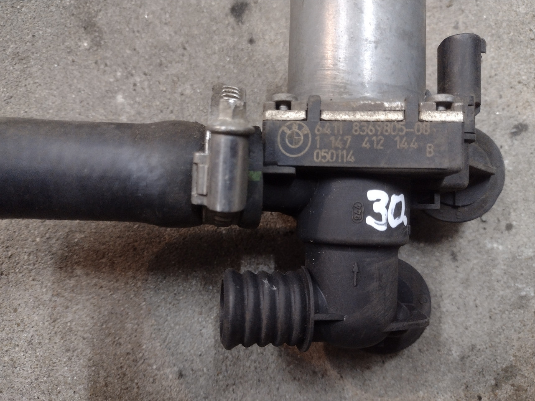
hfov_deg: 65.3
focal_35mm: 27
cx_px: 268
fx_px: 417
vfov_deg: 51.4
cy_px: 200
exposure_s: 1/100
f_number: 1.7
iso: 64
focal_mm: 3.93
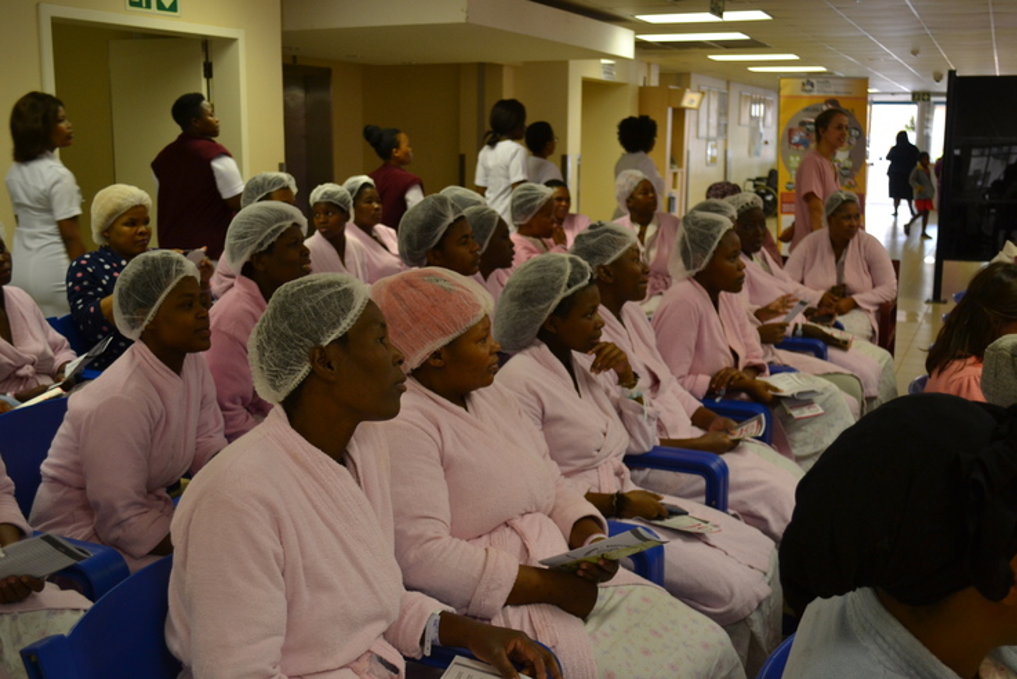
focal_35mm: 36
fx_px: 1017
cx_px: 508
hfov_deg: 53.1
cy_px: 340
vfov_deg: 36.9
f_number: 4
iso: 640
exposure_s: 1/60
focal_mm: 24
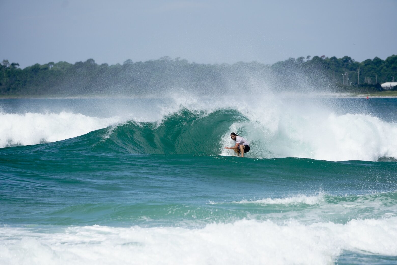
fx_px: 4334
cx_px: 198
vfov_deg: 3.5
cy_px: 132
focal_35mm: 393
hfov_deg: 5.2
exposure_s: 1/1000
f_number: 6.3
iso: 250
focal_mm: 262
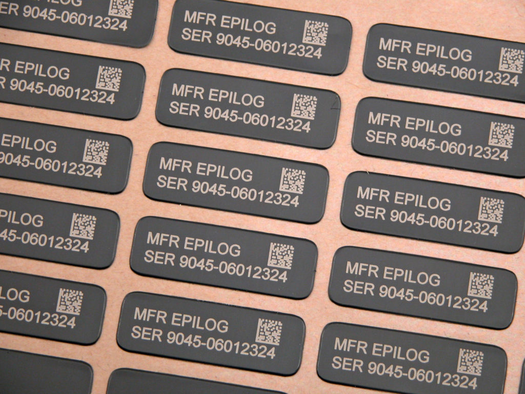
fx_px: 2063
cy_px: 197
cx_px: 262
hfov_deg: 14.5
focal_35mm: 136
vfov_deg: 10.9
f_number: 3.8
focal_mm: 34.7
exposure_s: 1/90.9
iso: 140
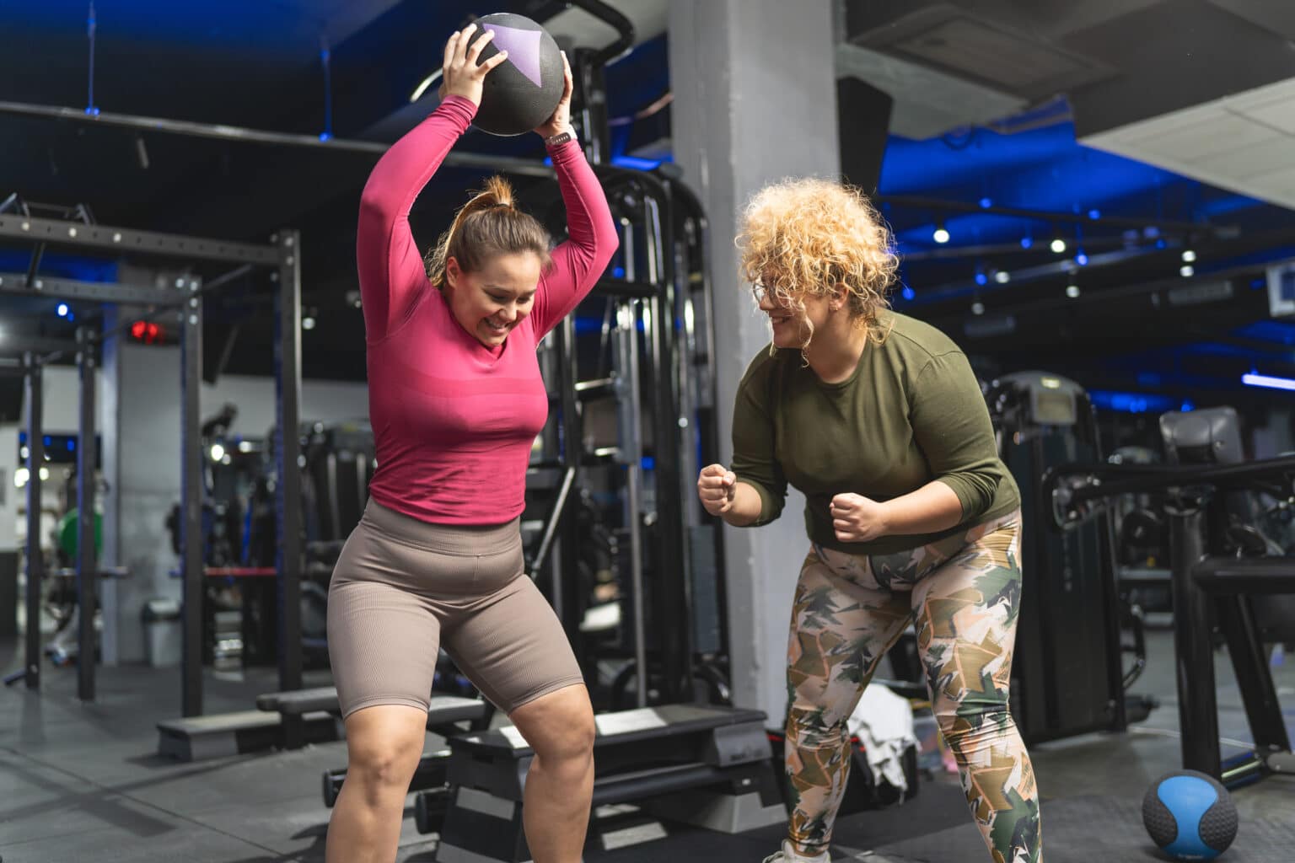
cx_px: 648
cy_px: 432
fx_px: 1259
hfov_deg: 54.4
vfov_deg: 37.9
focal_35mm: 35
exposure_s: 1/320
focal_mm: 35
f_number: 1.2
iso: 640
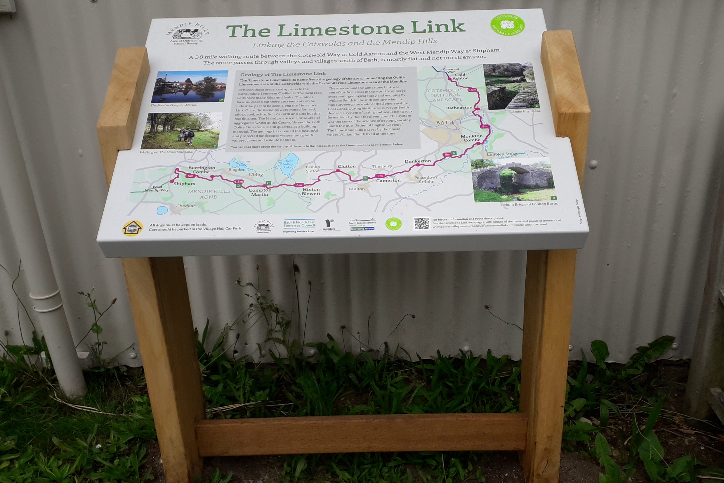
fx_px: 583
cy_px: 255
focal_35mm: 29
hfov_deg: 63.6
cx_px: 370
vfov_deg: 44.9
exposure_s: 1/1949
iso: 40
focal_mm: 3.6
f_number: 1.9
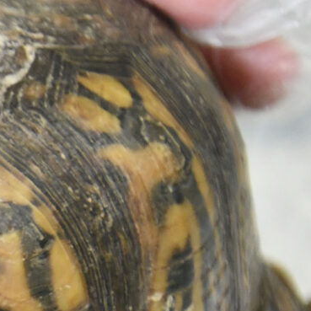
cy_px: 537
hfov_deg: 8.2
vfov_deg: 9.5
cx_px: -666
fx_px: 1799
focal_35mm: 177
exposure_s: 1/100
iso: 1600
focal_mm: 30
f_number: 5
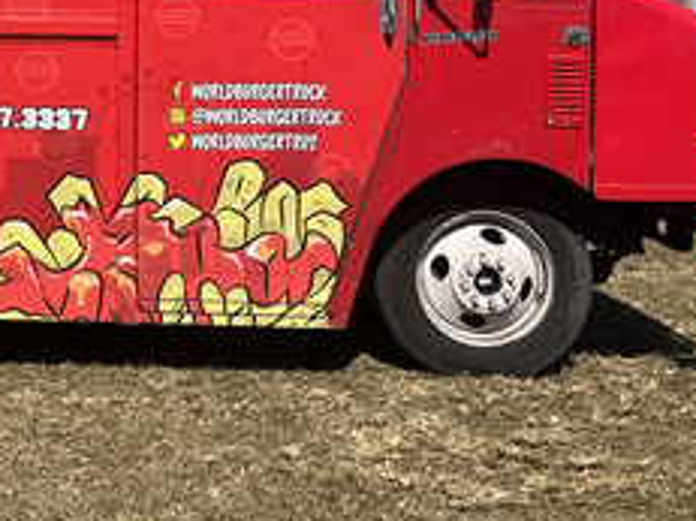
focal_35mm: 90
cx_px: -175
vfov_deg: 16.0
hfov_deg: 20.2
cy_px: -27
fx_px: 1809
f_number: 1.6
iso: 50
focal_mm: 5.1
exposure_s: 1/4854
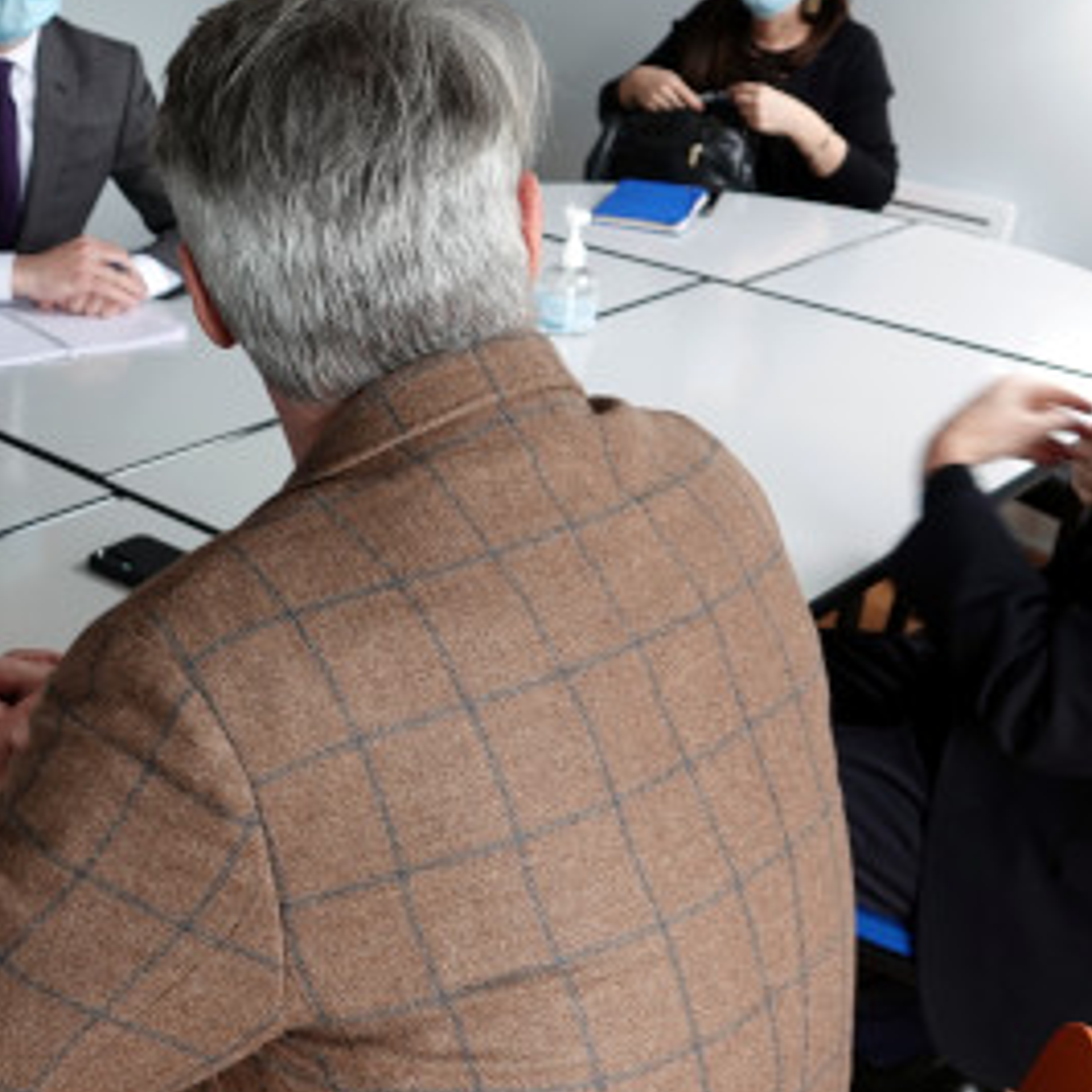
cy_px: 454
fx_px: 1749
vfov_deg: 34.6
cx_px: 127
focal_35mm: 49
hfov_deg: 33.0
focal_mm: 8.87
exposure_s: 1/60
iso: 100
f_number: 2.5
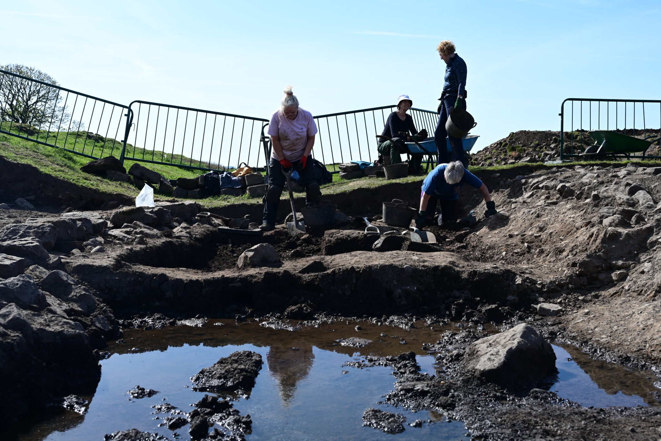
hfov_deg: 49.6
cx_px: 330
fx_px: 716
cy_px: 220
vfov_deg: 34.2
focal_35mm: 39
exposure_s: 1/160
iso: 64
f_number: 7.1
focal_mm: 39
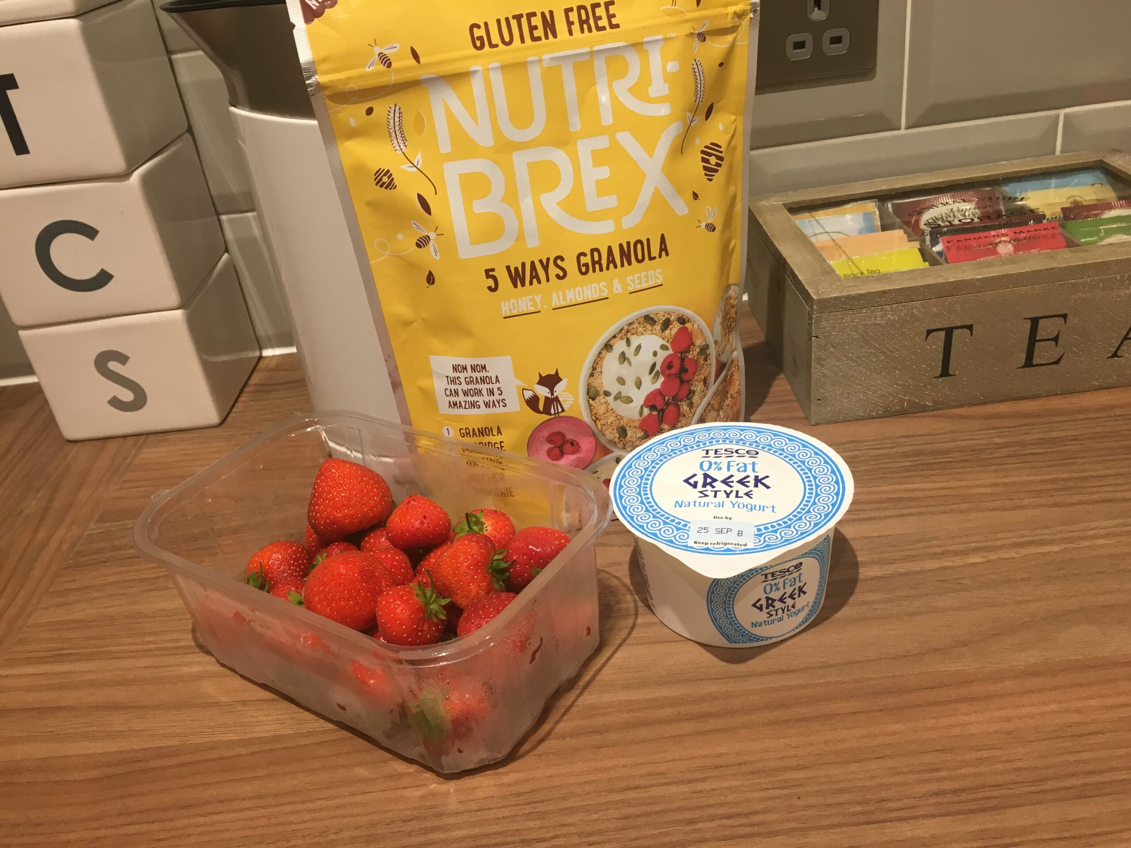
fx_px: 948
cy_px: 424
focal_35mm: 29
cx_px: 566
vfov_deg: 48.2
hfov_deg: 61.7
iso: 64
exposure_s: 1/33
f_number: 2.2
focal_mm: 4.15
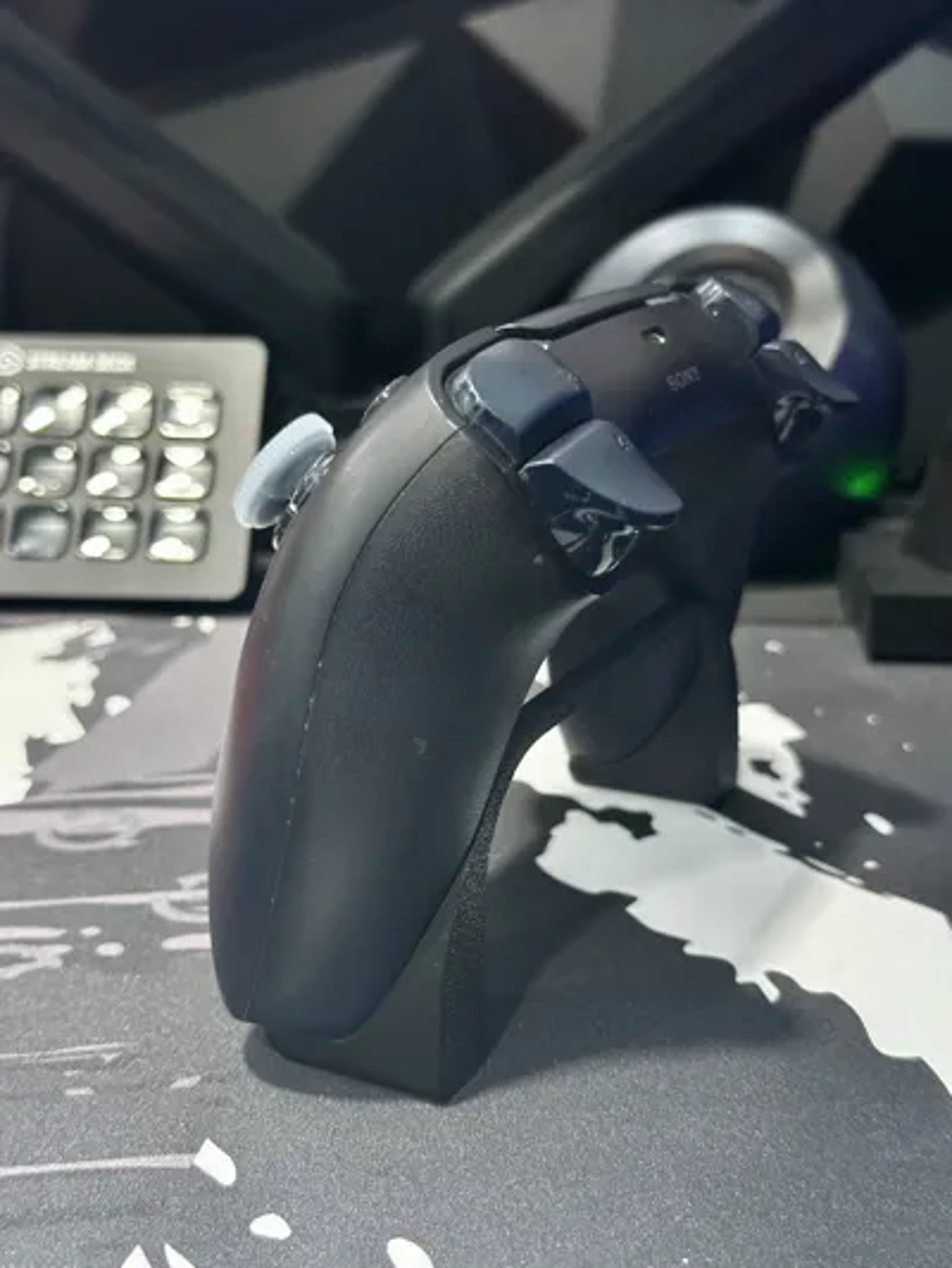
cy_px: 634
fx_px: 1759
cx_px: 476
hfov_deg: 30.3
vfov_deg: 39.6
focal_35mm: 48
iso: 640
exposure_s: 1/26
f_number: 1.78
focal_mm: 6.86
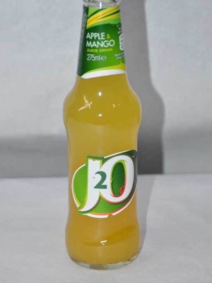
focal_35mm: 134
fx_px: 1094
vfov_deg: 14.7
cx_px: 106
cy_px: 129
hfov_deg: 11.1
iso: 1250
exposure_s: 1/60
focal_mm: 82
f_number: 5
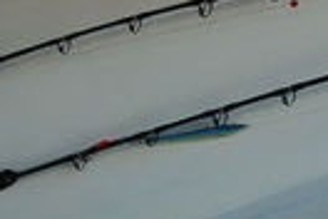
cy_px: 7
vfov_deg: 11.5
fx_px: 1075
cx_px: 437
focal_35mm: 118
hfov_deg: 16.3
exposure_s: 1/320
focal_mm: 26
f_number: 9
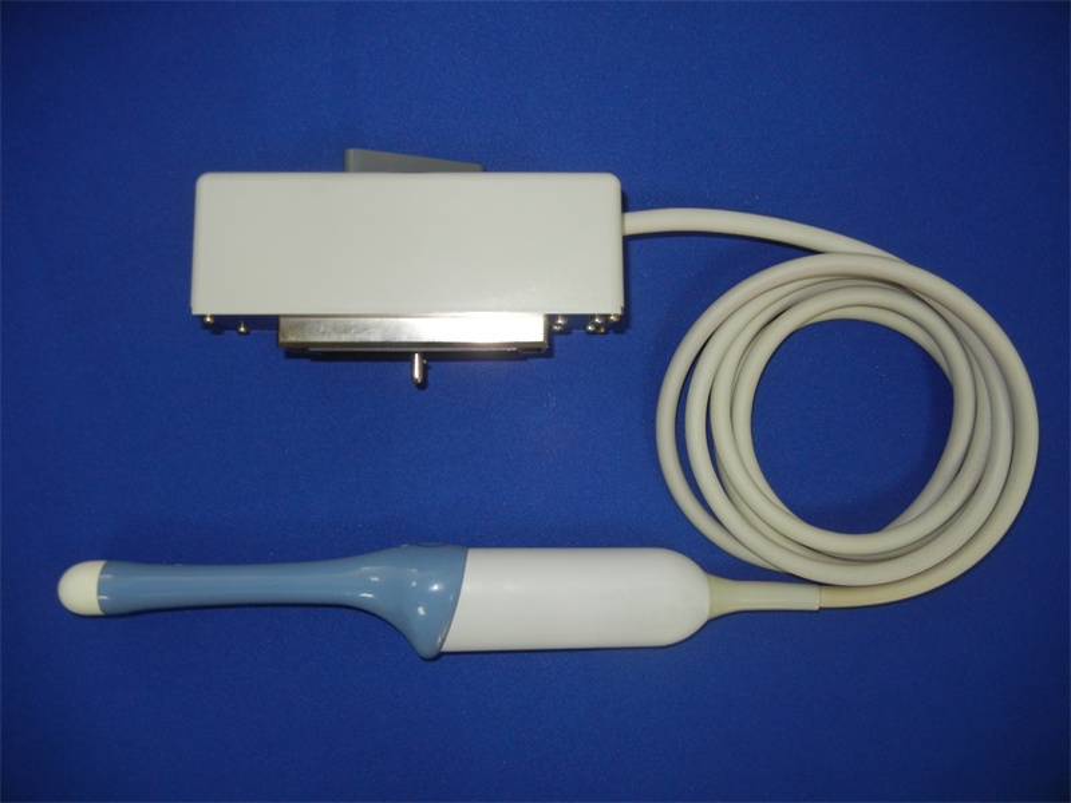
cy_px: 402
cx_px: 536
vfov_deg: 46.8
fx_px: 928
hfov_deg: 60.0
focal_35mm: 30
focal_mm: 5.4
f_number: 3.5
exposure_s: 1/30
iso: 200
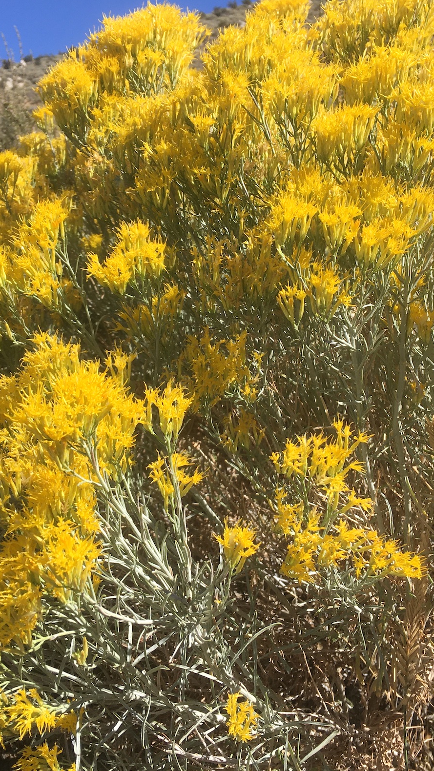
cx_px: 197
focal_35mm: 40
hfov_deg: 29.7
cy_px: 342
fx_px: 818
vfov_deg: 50.4
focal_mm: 4.15
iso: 25
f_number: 2.2
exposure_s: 1/1261
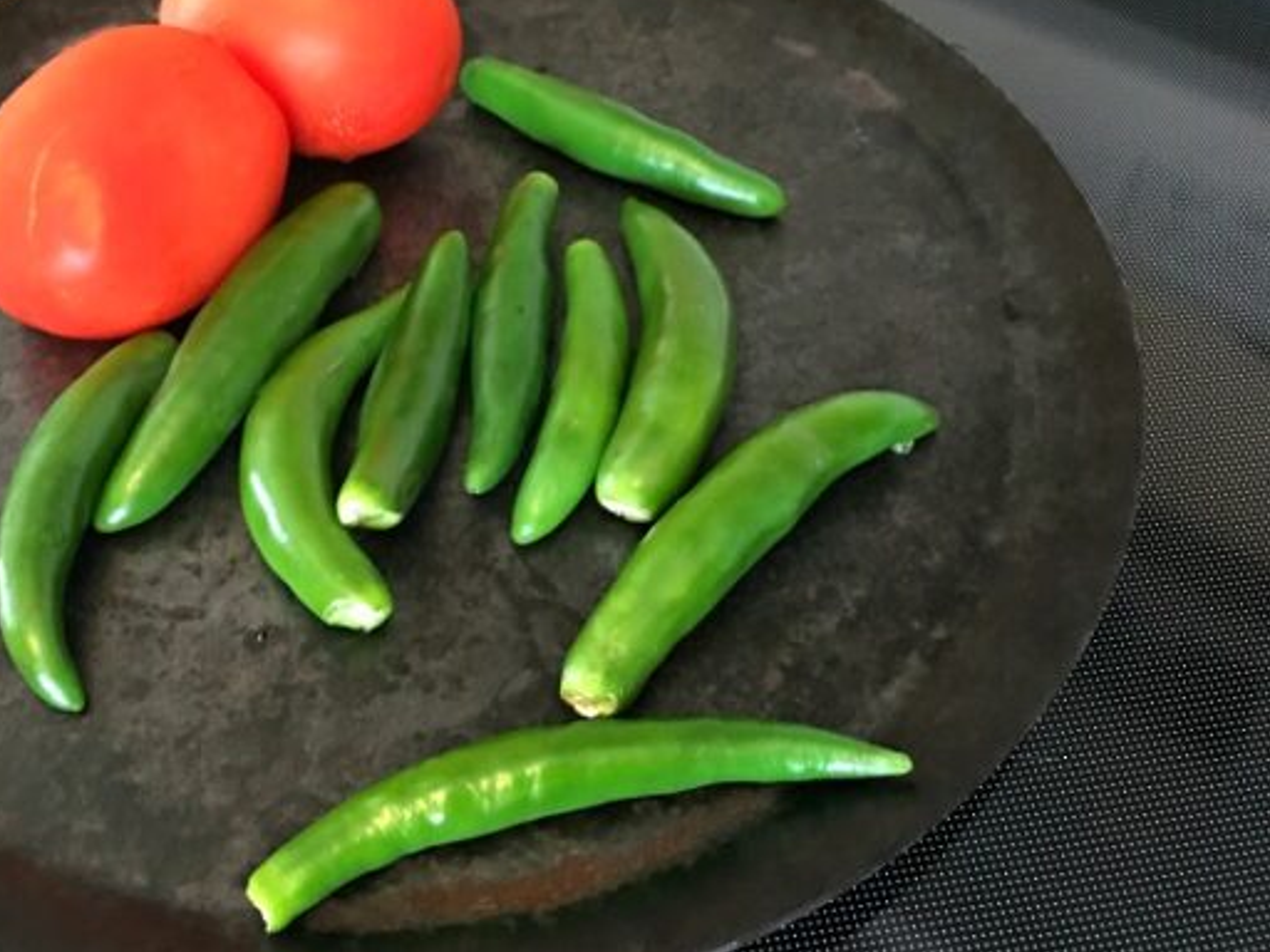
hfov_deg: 53.7
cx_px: 528
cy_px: 407
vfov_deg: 41.7
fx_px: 1247
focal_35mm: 34
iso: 50
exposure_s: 1/4
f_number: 2.2
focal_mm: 4.15
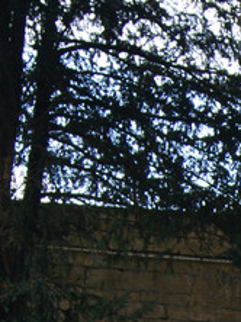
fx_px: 1600
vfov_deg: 10.8
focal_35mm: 172
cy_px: 567
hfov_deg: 8.0
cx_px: 571
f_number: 6.3
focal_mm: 22
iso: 100
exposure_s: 1/60
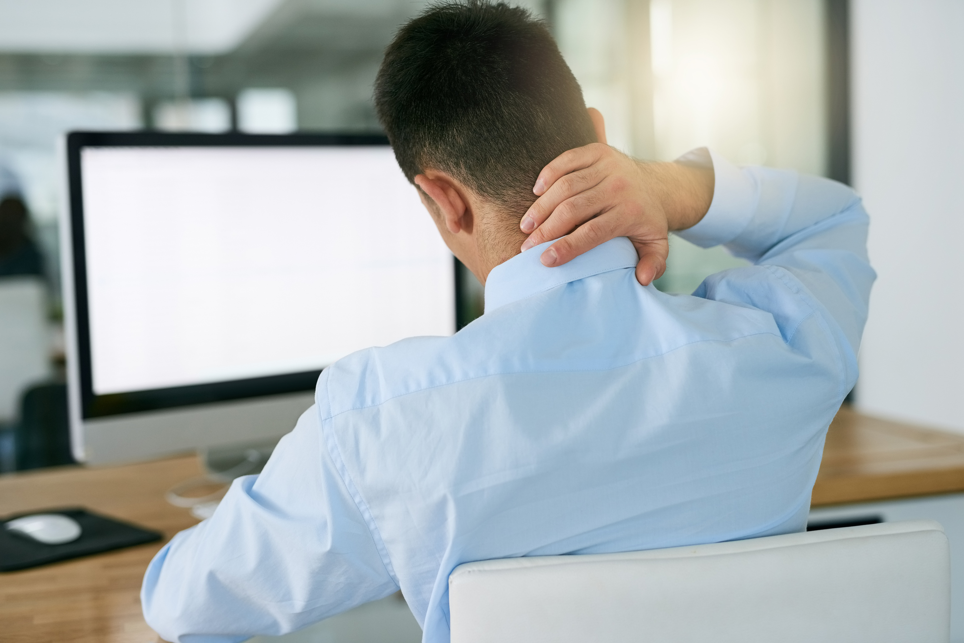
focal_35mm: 50
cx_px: 482
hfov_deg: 39.6
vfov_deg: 27.0
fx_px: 1339
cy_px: 322
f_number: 2.2
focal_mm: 50
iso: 400
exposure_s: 1/200
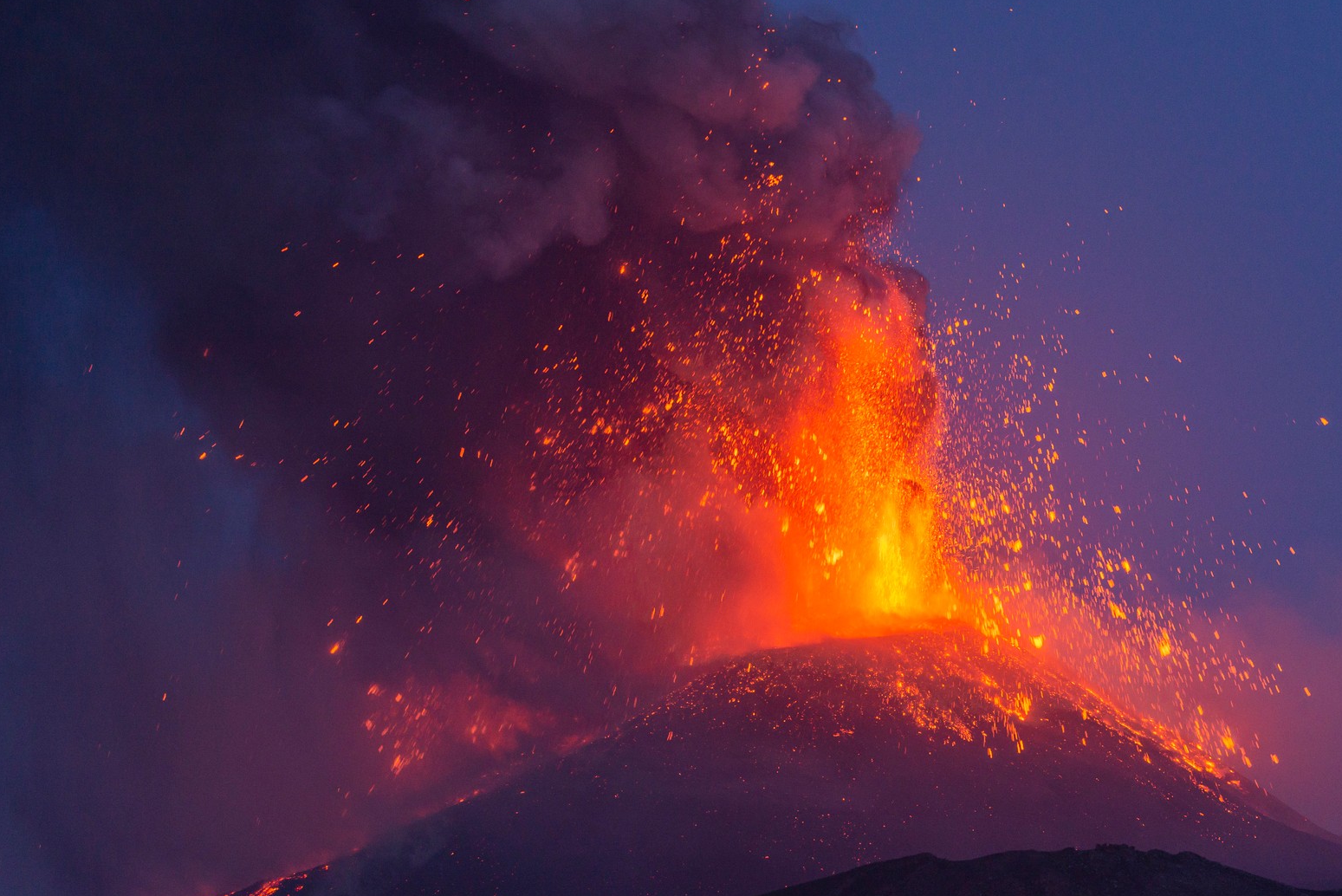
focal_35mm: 244
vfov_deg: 5.6
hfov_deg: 8.4
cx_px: 733
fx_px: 9099
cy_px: 481
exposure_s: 1/10
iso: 400
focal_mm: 210
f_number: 5.3
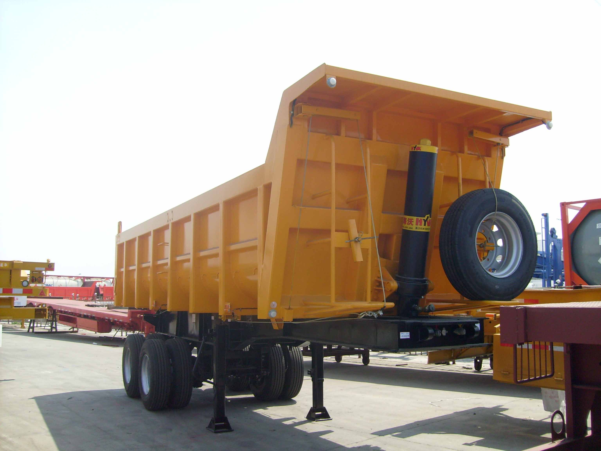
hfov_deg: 52.6
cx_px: 300
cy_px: 226
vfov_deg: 40.7
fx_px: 608
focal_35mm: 35
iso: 80
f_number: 7.1
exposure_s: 1/125
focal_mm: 5.8
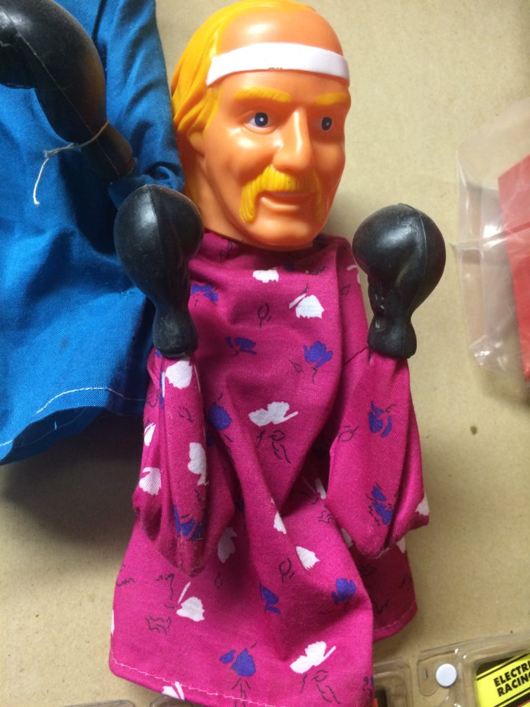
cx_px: 265
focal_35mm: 29
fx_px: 592
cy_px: 354
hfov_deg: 48.2
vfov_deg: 61.7
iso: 200
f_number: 2.2
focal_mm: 4.15
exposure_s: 1/30
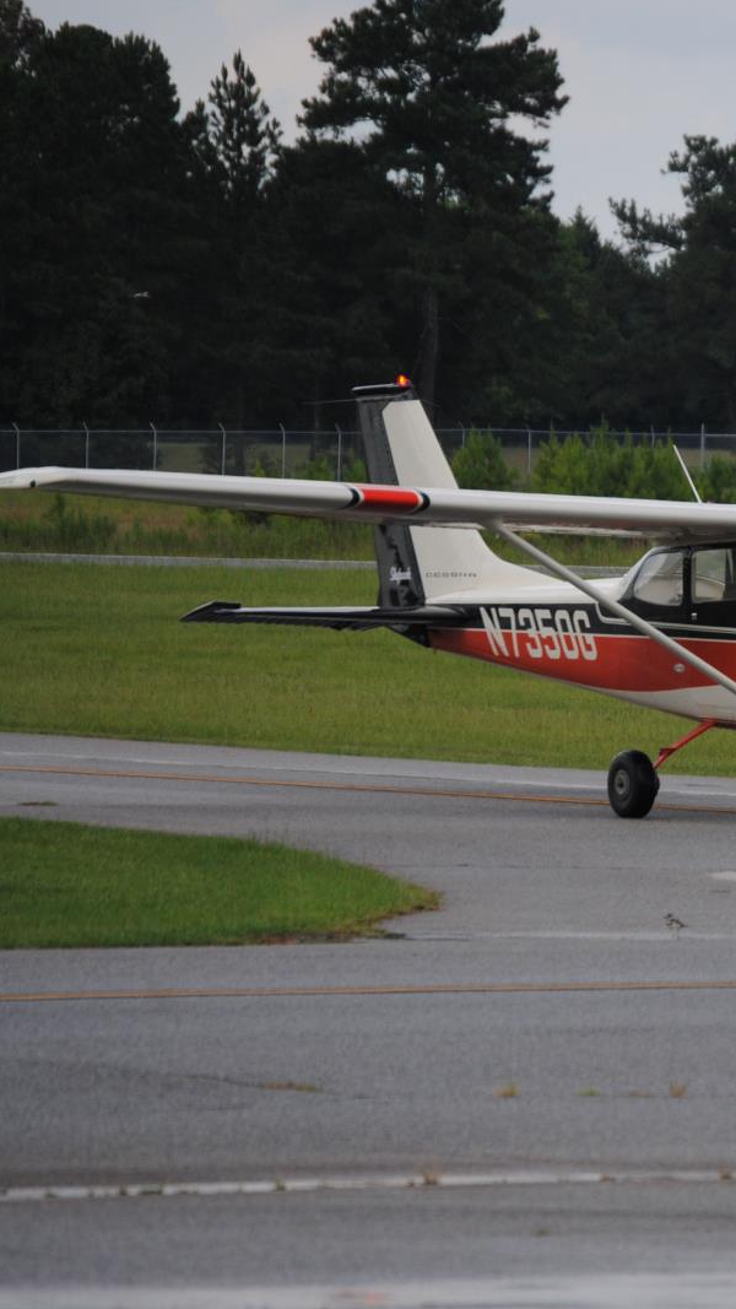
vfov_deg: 5.9
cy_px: 653
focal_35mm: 366
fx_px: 12694
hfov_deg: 3.3
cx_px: 806
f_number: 5.3
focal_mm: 155
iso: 200
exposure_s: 1/1000
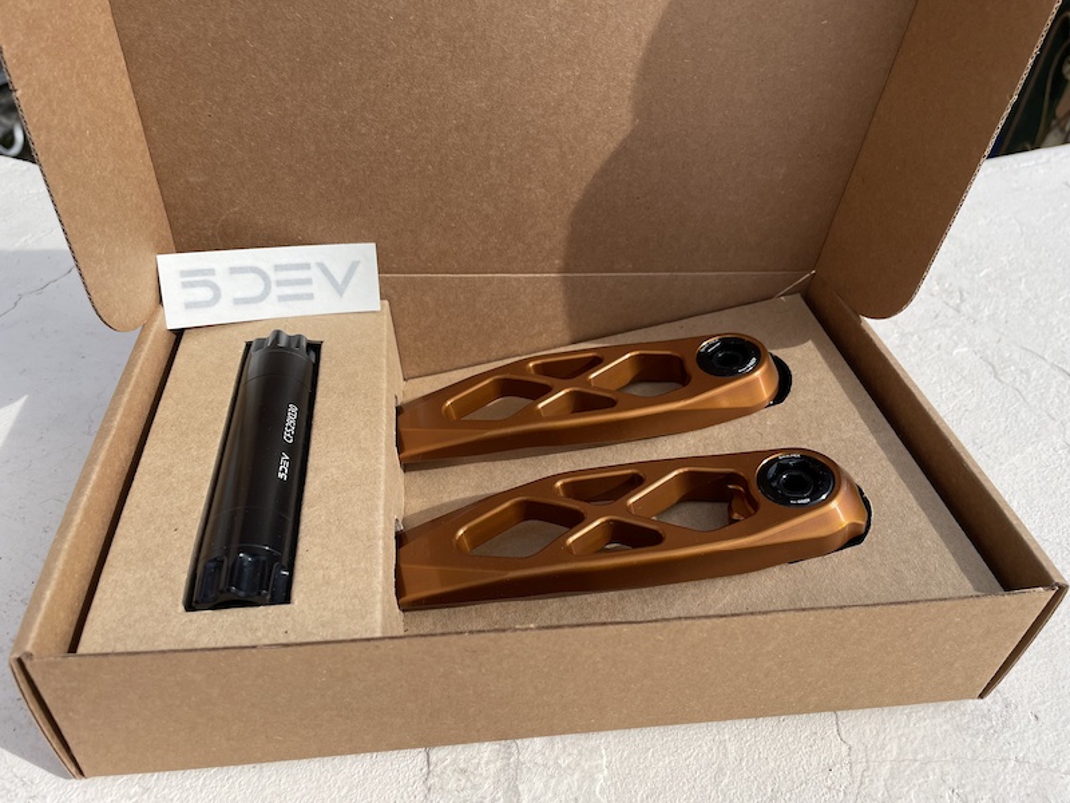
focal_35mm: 26
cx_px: 535
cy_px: 402
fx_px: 804
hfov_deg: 67.3
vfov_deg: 53.1
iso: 32
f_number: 1.6
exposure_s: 1/2304
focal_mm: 4.2
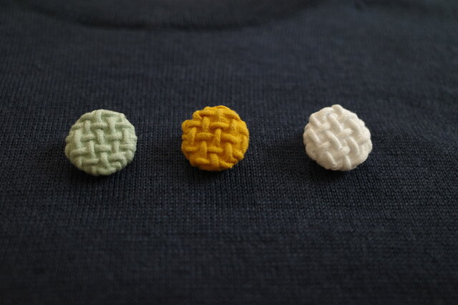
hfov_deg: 65.5
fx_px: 356
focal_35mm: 28
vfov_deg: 46.4
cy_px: 152
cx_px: 229
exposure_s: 1/30
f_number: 2.8
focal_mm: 18.3
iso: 640
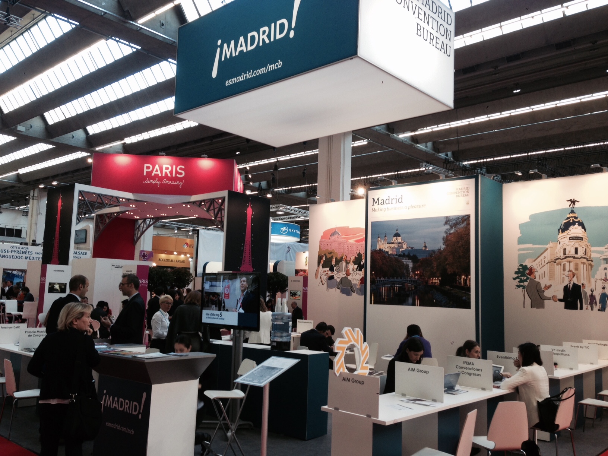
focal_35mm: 33
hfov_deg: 55.4
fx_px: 580
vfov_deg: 42.9
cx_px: 304
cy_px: 228
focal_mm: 4.12
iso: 50
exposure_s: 1/40
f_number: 2.4
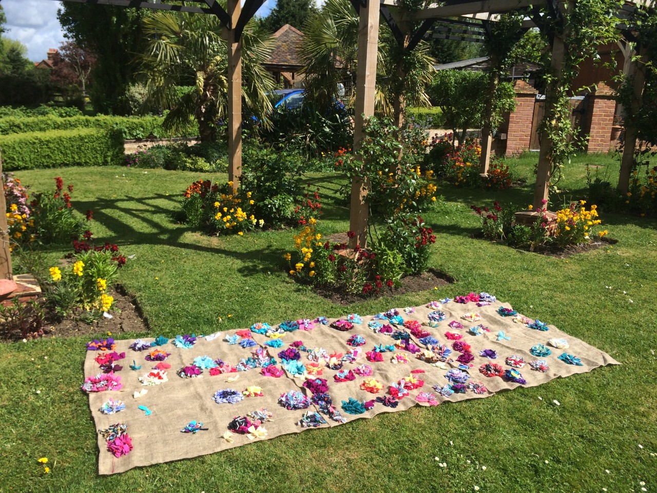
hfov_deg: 61.7
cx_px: 328
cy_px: 246
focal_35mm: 29
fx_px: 550
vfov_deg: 48.2
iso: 32
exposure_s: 1/2160
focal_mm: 4.15
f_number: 2.2
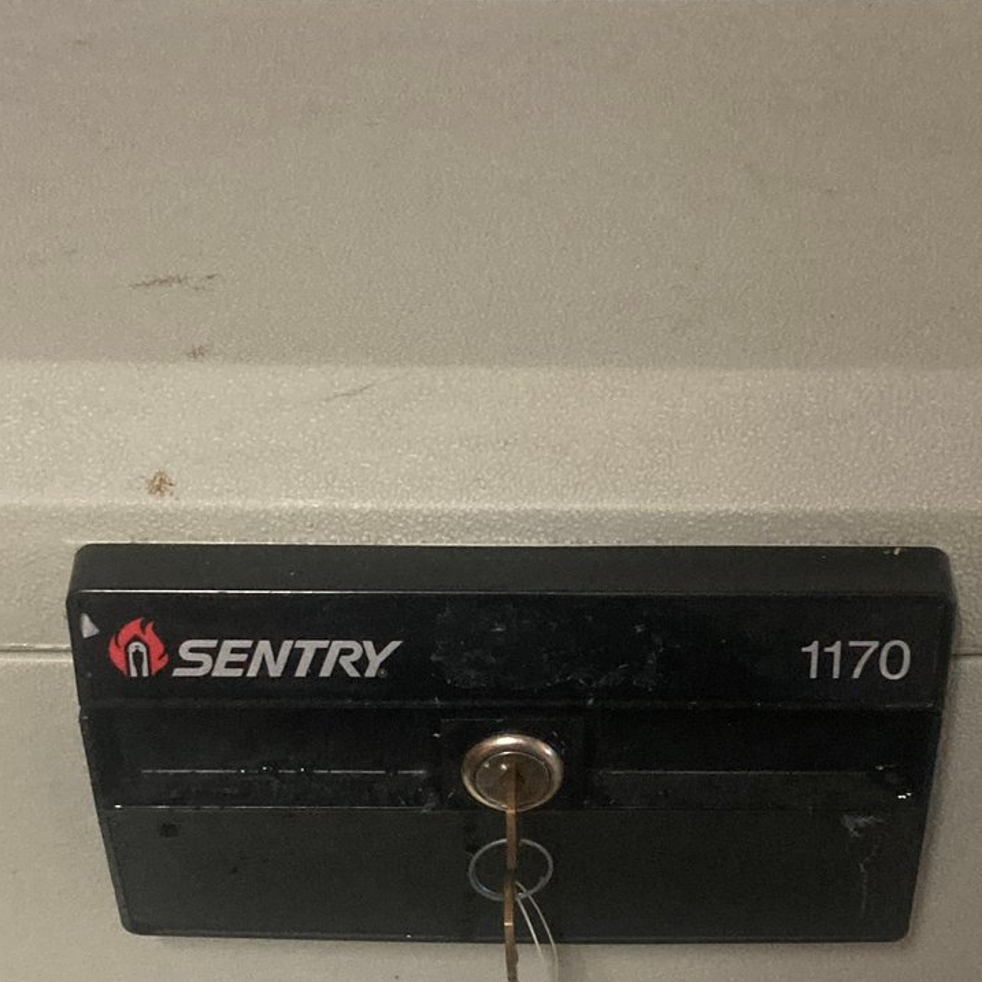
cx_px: 551
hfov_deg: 25.0
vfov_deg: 24.6
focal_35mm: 69
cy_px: 772
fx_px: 2215
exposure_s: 1/40
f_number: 1.8
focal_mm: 3.99
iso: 320
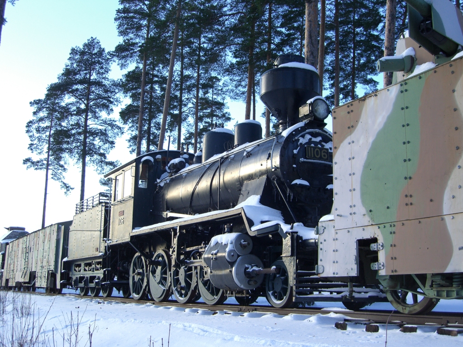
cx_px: 232
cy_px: 174
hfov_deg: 41.2
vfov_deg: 31.5
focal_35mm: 46
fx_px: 615
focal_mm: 9.5
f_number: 3.1
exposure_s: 1/200
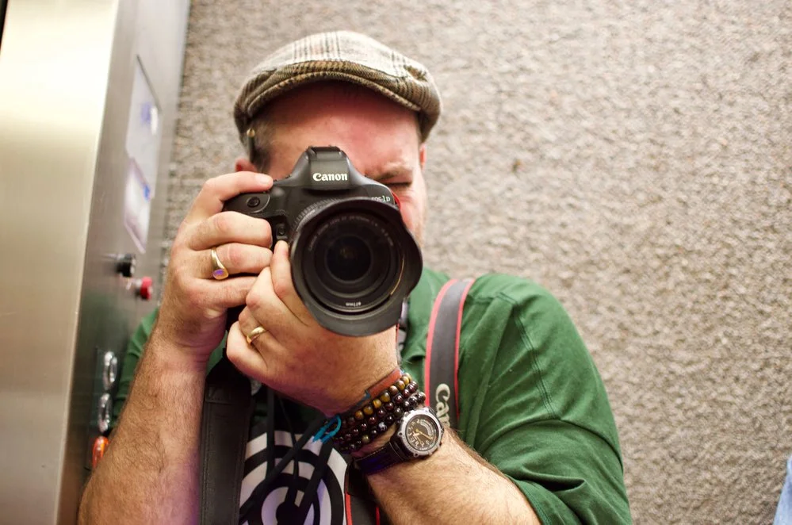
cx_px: 396
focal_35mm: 52
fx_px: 1153
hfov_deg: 37.9
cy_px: 262
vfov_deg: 25.6
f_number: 1.8
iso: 1600
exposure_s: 1/50
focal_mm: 35
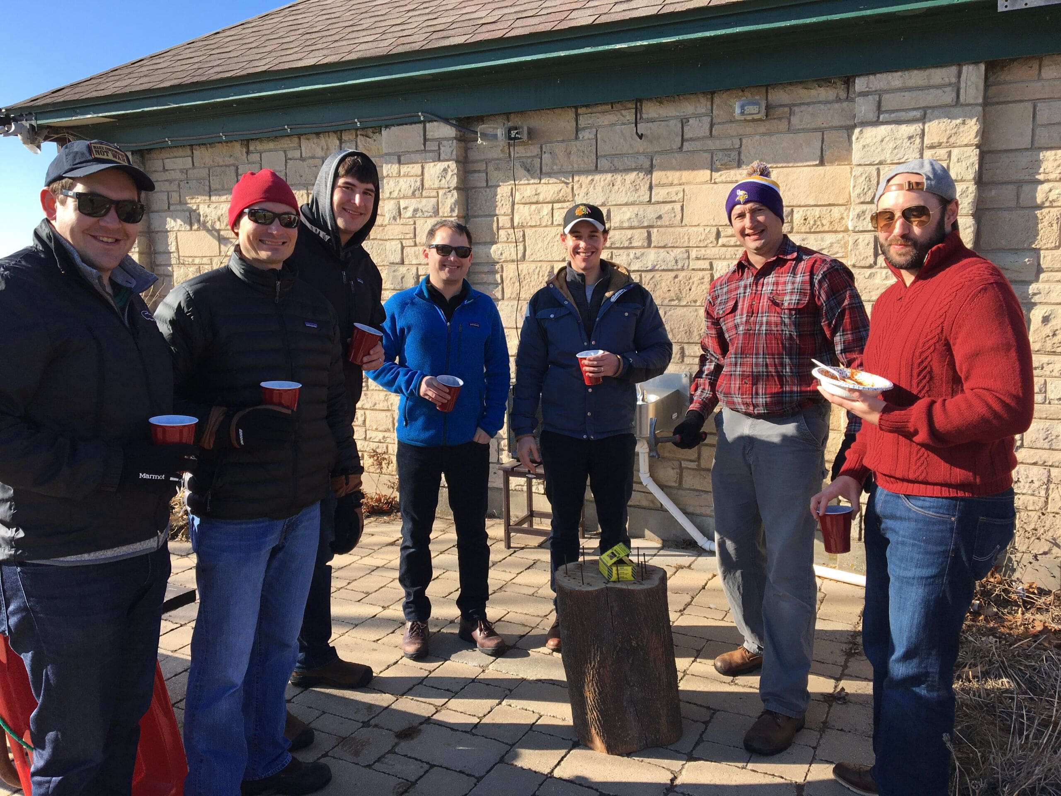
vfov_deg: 48.2
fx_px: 889
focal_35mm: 29
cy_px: 398
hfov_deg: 61.7
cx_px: 530
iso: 25
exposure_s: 1/827
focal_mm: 4.15
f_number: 2.2
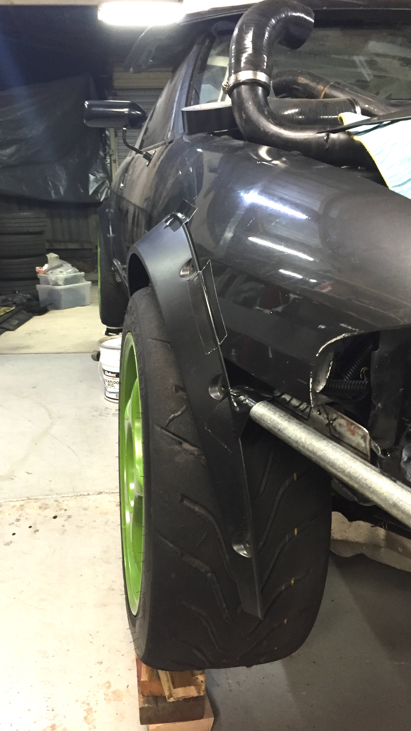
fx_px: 620
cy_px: 365
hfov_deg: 36.6
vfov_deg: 61.0
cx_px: 177
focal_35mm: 32
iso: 250
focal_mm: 4.15
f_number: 2.2
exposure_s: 1/33
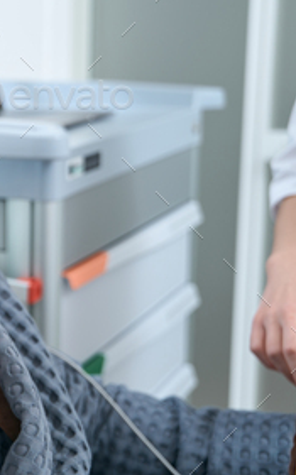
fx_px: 971
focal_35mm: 75
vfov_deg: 27.4
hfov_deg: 15.4
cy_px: 175
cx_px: -201
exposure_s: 1/250
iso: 100
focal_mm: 35
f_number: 2.8
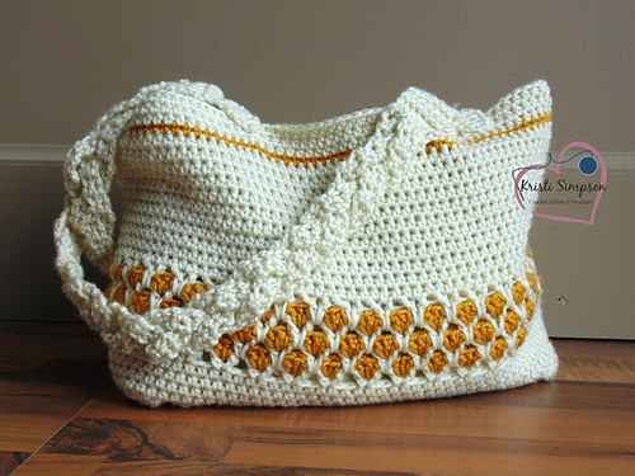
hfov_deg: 36.2
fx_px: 972
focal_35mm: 53
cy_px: 238
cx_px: 318
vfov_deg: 27.5
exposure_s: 1/125
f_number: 3.9
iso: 80
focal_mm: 9.5
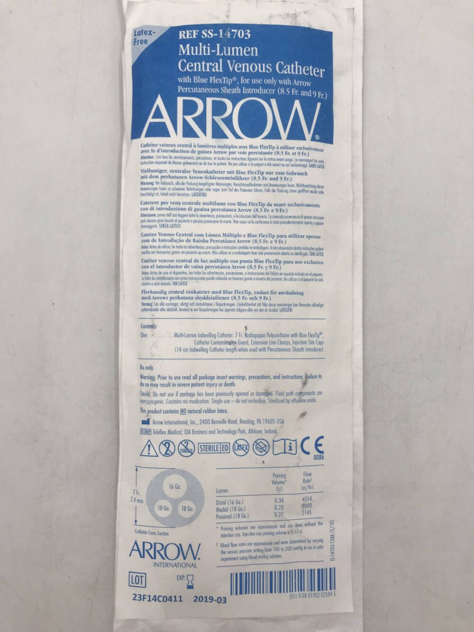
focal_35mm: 28
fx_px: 511
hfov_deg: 49.8
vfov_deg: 63.4
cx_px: 237
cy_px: 316
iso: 20
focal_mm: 3.99
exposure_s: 1/339
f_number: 1.8
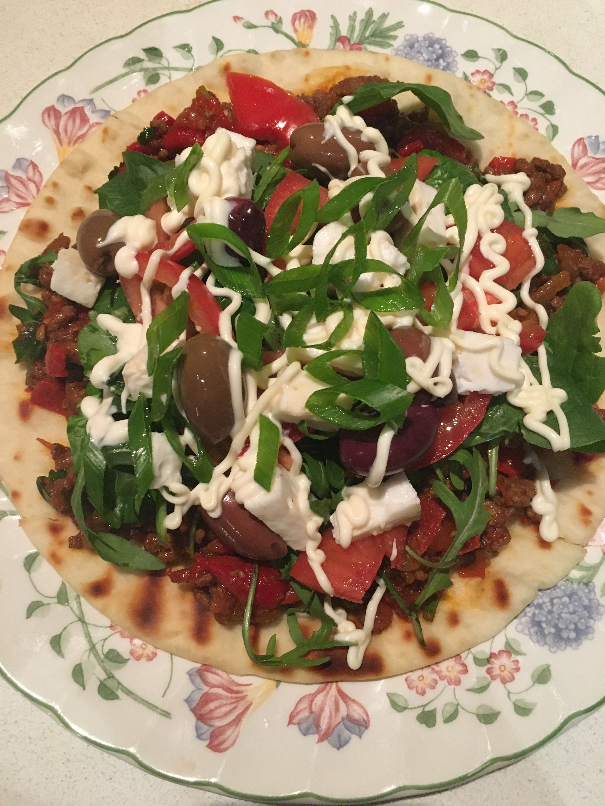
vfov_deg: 61.7
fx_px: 676
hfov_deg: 48.2
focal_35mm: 29
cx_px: 302
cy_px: 403
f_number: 2.2
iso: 200
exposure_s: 1/17
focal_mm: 4.15
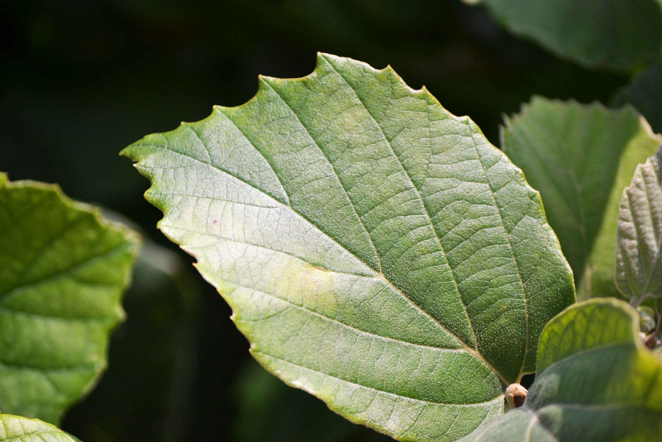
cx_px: 331
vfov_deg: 5.6
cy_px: 221
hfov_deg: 8.3
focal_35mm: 248
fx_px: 4551
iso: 250
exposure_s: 1/500
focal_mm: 165
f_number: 5.6
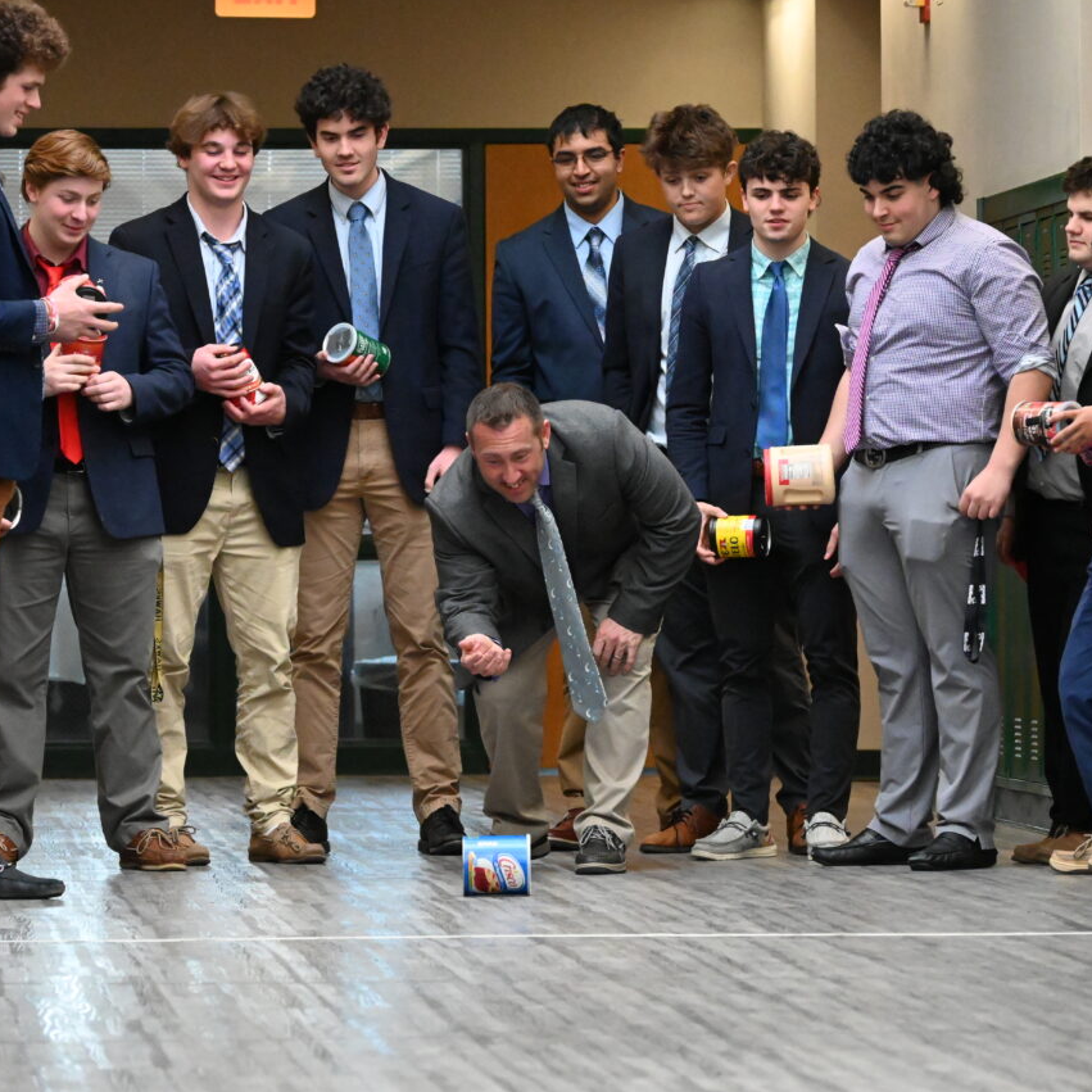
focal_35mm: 211
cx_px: 502
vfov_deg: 8.3
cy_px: 545
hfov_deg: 8.3
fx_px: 7531
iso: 8000
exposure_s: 1/640
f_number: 5
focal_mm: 110
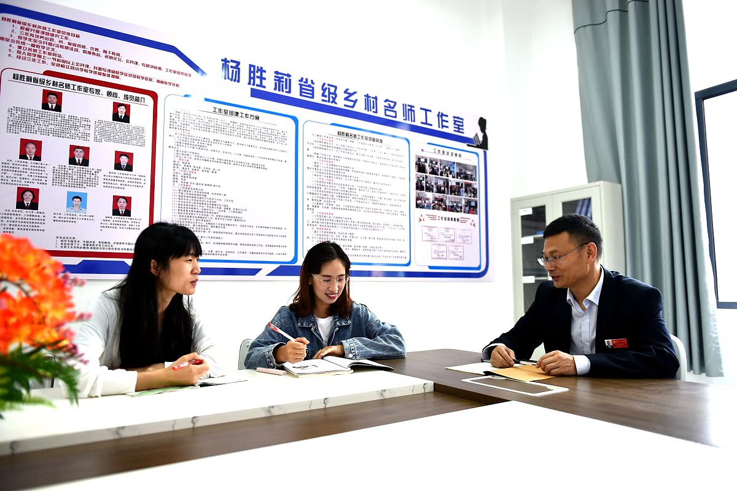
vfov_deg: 53.1
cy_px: 246
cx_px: 368
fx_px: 491
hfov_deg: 73.8
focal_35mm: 24
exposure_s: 1/400
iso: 1250
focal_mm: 24
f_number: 2.8
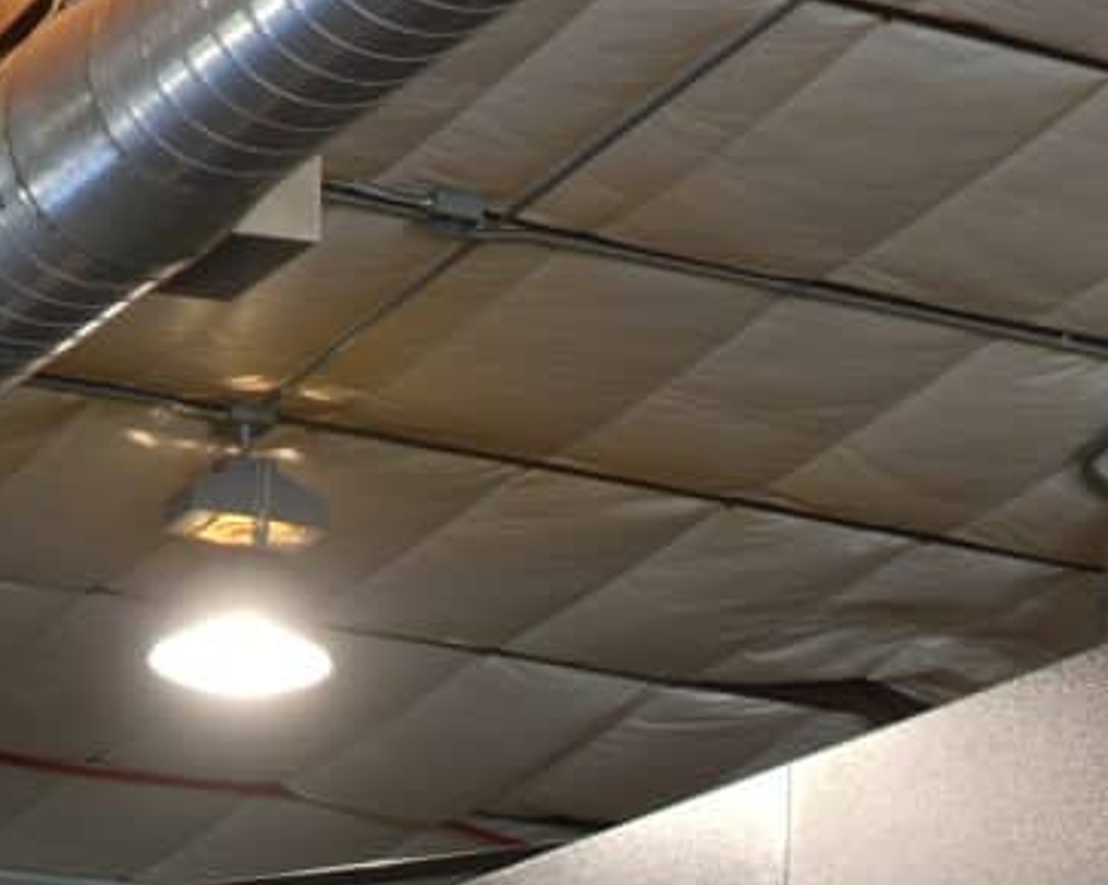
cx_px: 2234
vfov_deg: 9.4
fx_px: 5211
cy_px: 1450
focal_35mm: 159
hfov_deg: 11.0
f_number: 7.1
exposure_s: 1
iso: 50
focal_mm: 27
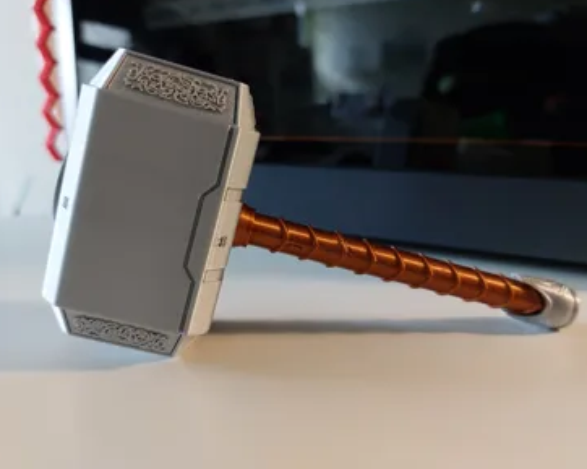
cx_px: 294
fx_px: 469
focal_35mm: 27
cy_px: 235
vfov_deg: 53.1
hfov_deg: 64.1
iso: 500
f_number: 1.8
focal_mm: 5.23
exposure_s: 1/33.3
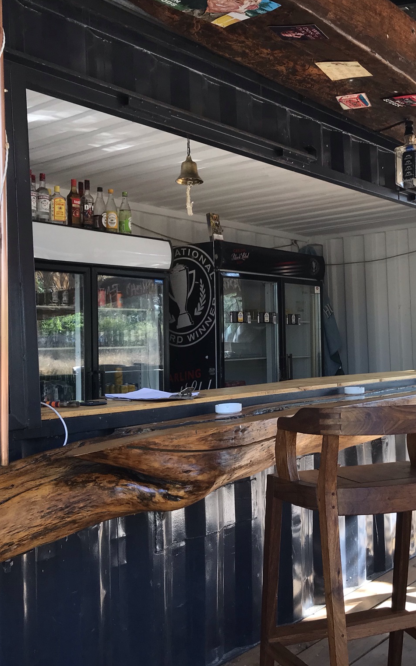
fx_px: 726
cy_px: 331
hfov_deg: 31.1
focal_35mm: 40
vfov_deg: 49.3
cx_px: 342
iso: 20
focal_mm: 3.99
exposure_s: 1/151
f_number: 1.8
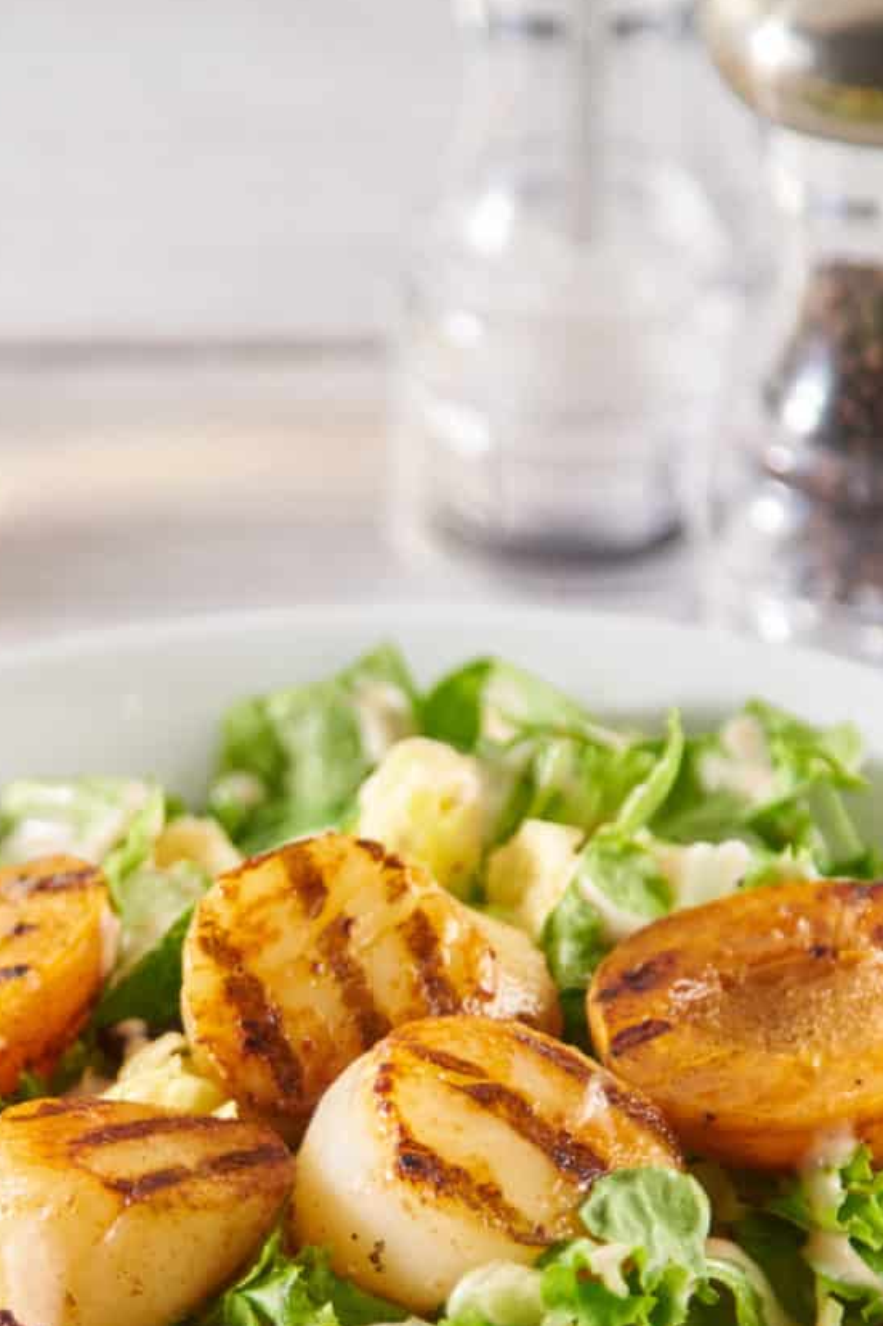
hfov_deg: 5.3
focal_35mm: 260
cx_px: 309
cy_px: 1084
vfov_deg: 7.9
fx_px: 9569
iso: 250
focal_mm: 105
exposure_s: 1/100
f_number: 4
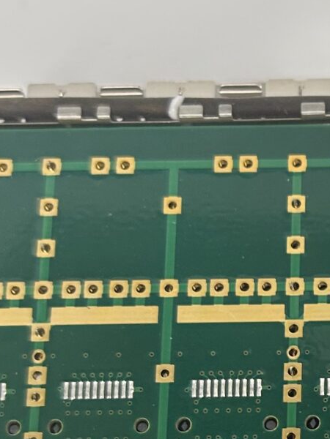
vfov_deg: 17.5
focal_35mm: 111
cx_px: 498
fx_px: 1411
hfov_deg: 12.7
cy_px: 372
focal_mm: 5.7
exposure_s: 1/120
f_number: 1.5
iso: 100
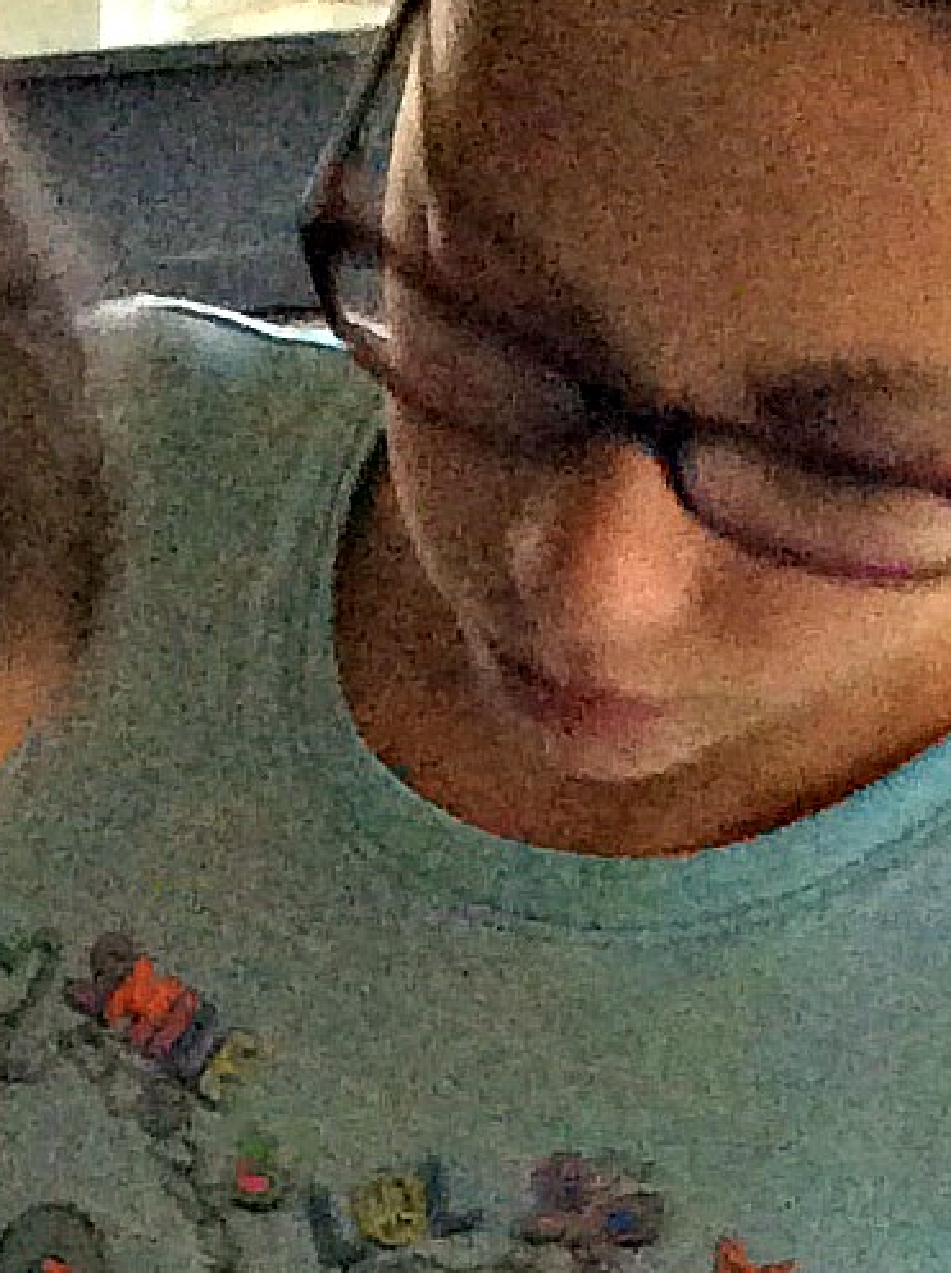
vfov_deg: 11.1
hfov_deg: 8.5
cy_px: 1893
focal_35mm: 172
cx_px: -300
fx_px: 6319
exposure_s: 1/24
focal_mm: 3.3
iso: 250
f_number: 2.4
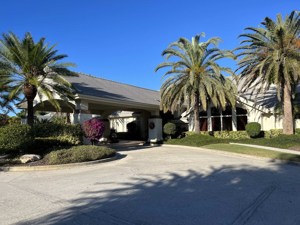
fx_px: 225
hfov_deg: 67.3
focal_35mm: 26
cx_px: 150
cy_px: 112
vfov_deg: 53.1
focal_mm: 5.7
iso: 50
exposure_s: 1/3165
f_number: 1.5
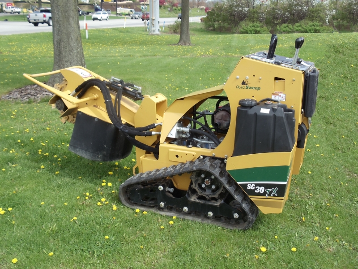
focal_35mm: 50
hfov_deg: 38.2
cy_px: 134
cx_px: 179
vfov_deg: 29.1
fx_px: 517
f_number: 3.7
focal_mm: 6.81
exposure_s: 1/250
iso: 80
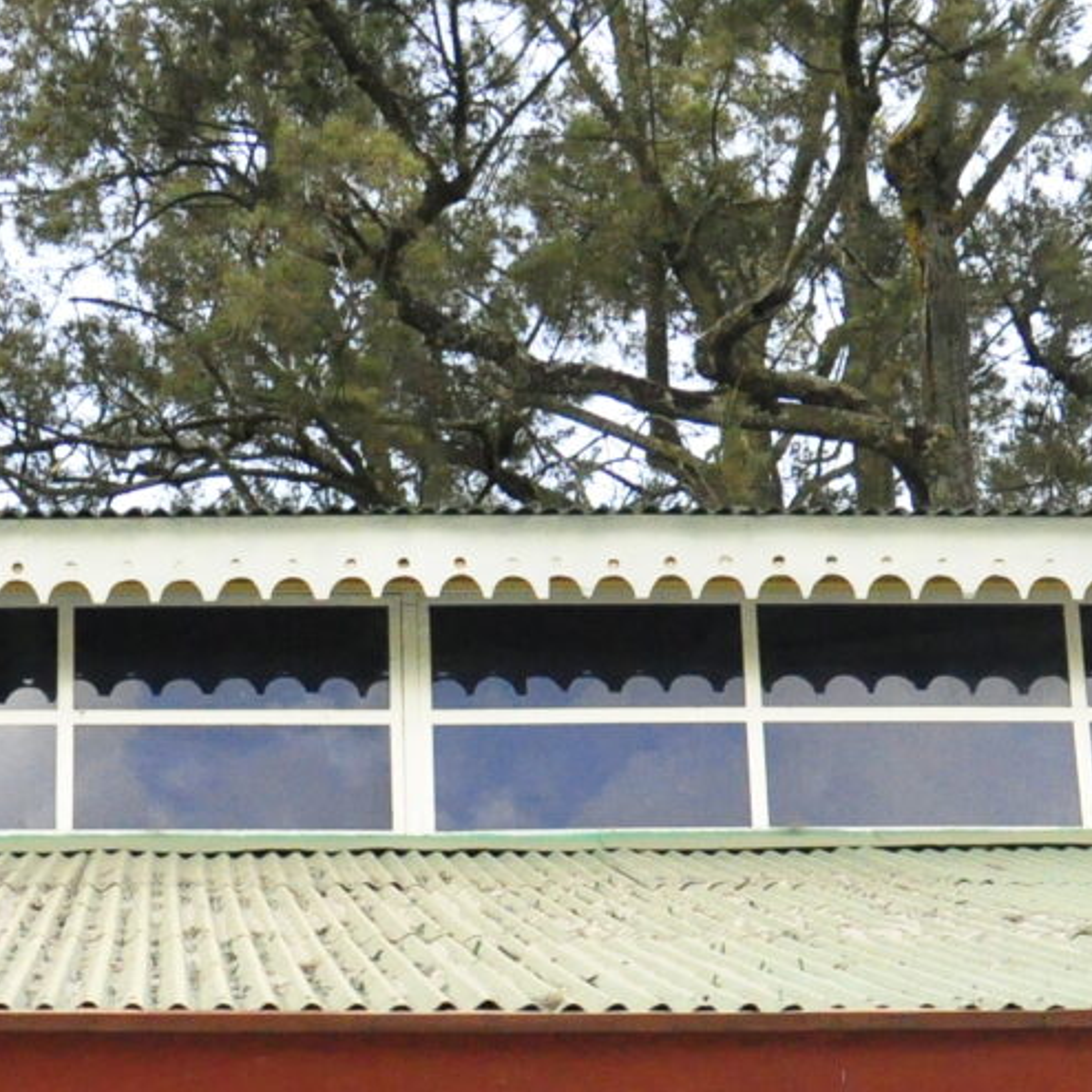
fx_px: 3391
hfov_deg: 18.1
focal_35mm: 95
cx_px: 195
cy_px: 1200
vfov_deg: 17.7
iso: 3200
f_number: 5.6
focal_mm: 18
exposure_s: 1/1600
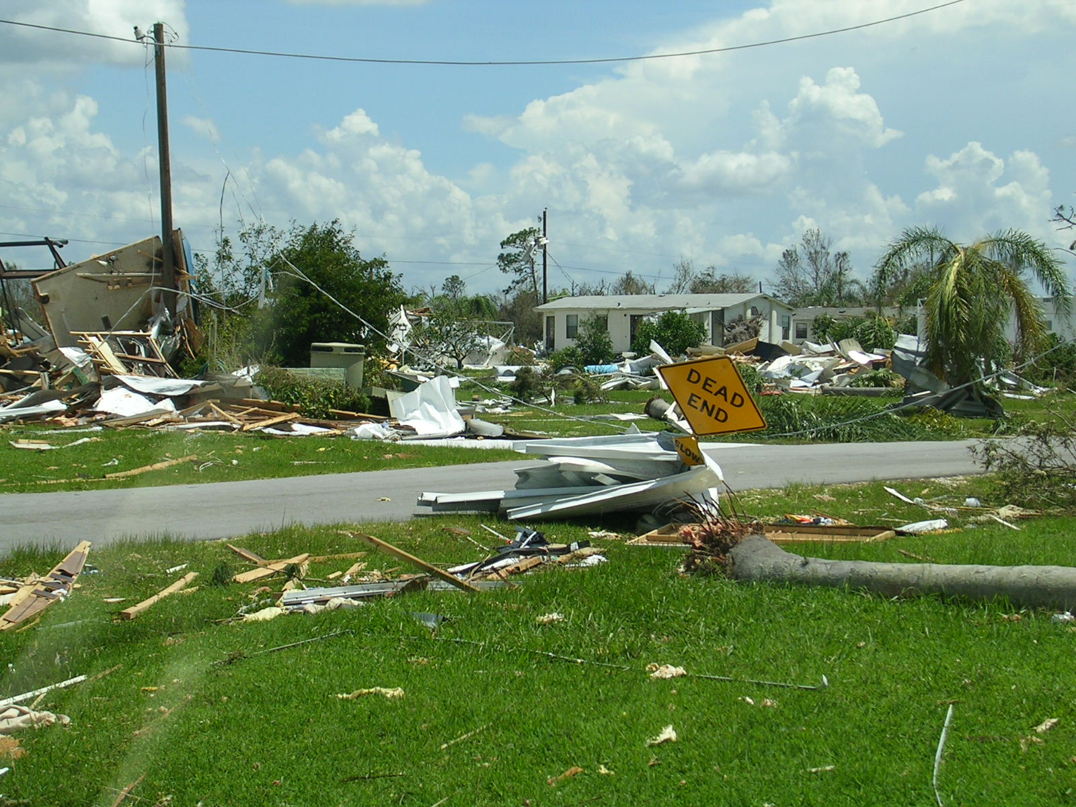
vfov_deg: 17.2
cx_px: 538
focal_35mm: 86
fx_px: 2673
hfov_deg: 22.8
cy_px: 404
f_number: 4.1
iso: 50
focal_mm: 13
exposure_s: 1/560
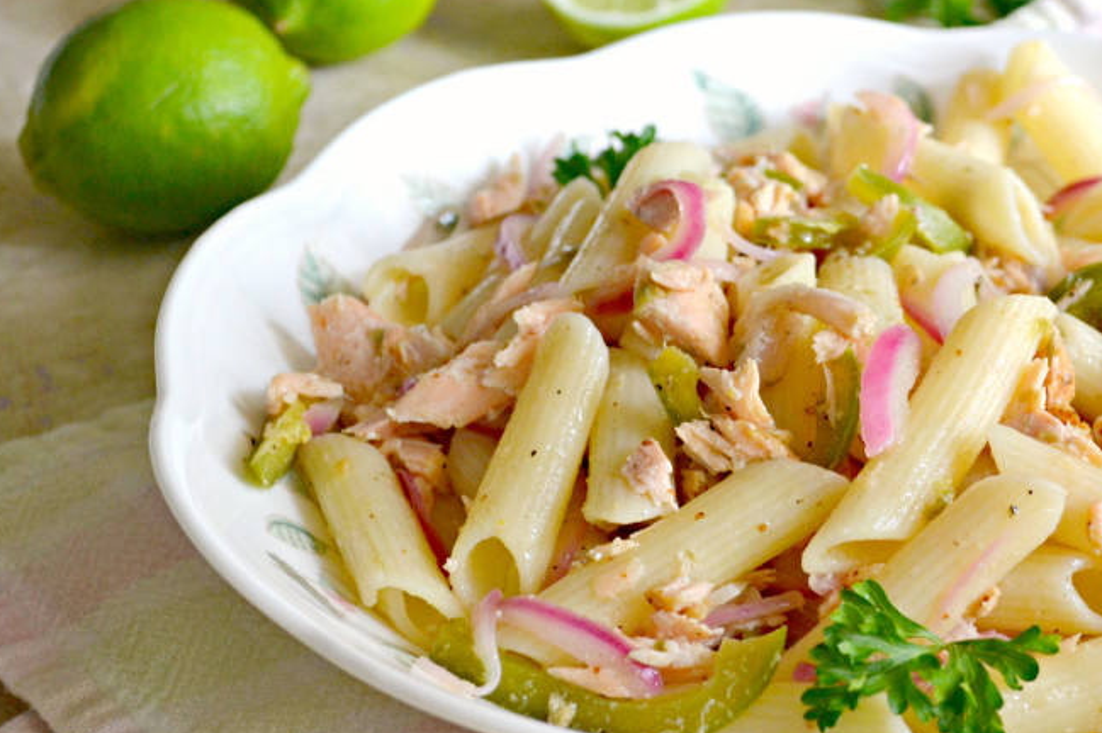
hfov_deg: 24.3
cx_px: 830
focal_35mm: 83
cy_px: 382
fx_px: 2533
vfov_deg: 16.5
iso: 800
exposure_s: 1/80
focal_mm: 35
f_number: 5
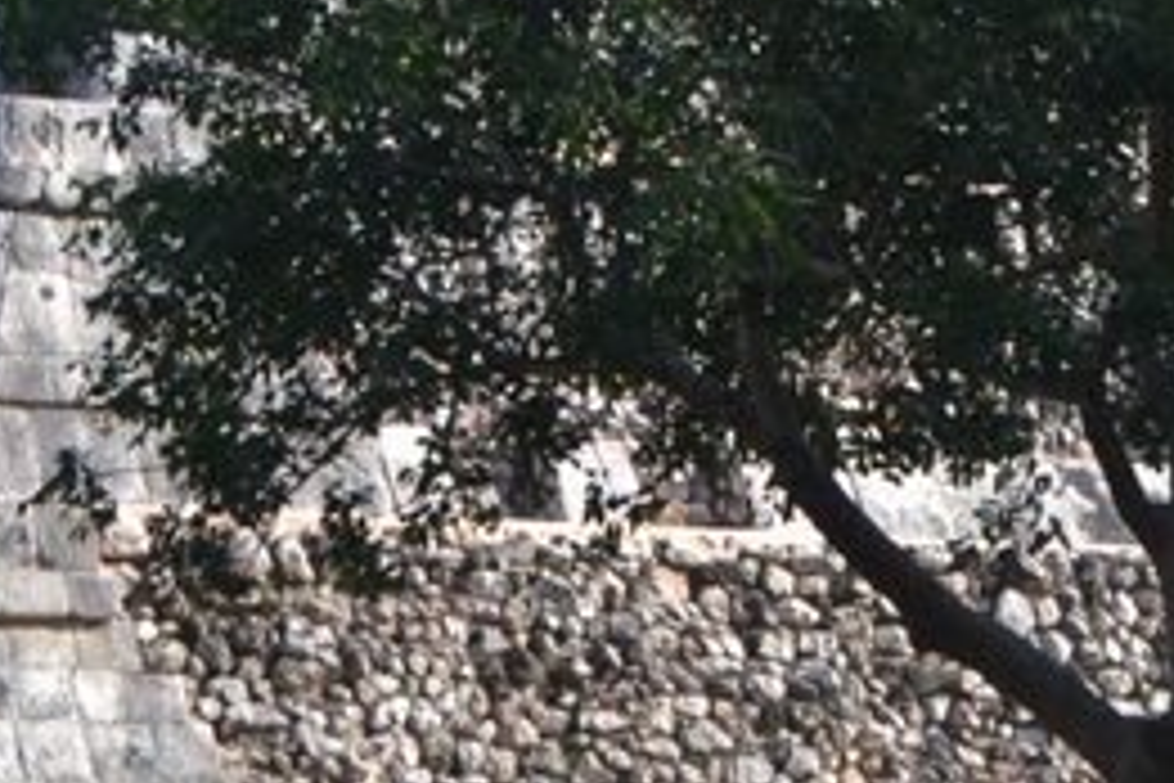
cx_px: 1300
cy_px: -504
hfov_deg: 9.8
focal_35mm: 207
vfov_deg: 6.5
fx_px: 6750
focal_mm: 30
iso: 100
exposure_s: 1/160
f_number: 6.3
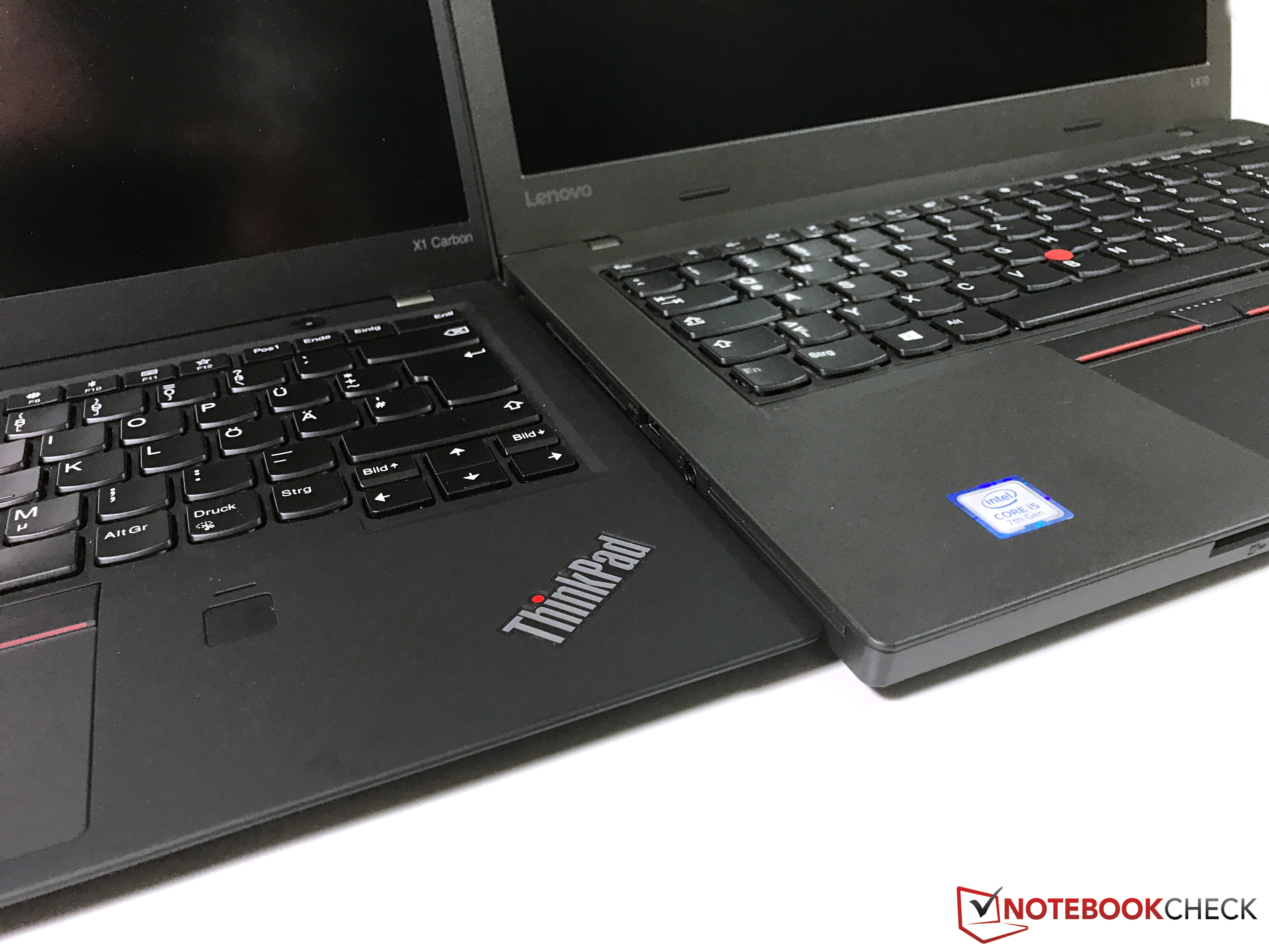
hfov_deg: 63.4
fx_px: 1026
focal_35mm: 28
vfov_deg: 49.7
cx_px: 634
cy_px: 476
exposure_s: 1/33
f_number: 1.8
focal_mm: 3.99
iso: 40
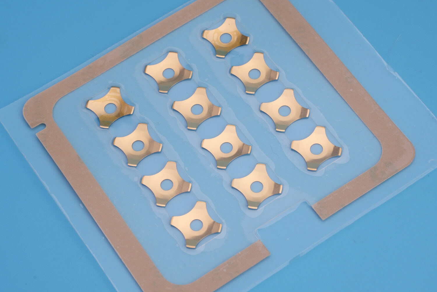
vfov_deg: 12.7
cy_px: 142
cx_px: 219
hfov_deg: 18.9
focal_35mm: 108
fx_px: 1311
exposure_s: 1/125
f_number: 16
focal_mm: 70
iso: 100
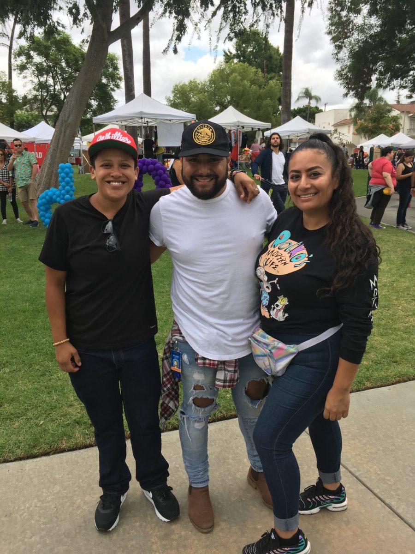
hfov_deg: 48.2
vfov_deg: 61.7
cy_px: 277
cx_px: 208
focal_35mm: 29
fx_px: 464
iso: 25
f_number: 2.2
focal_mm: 4.15
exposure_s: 1/394
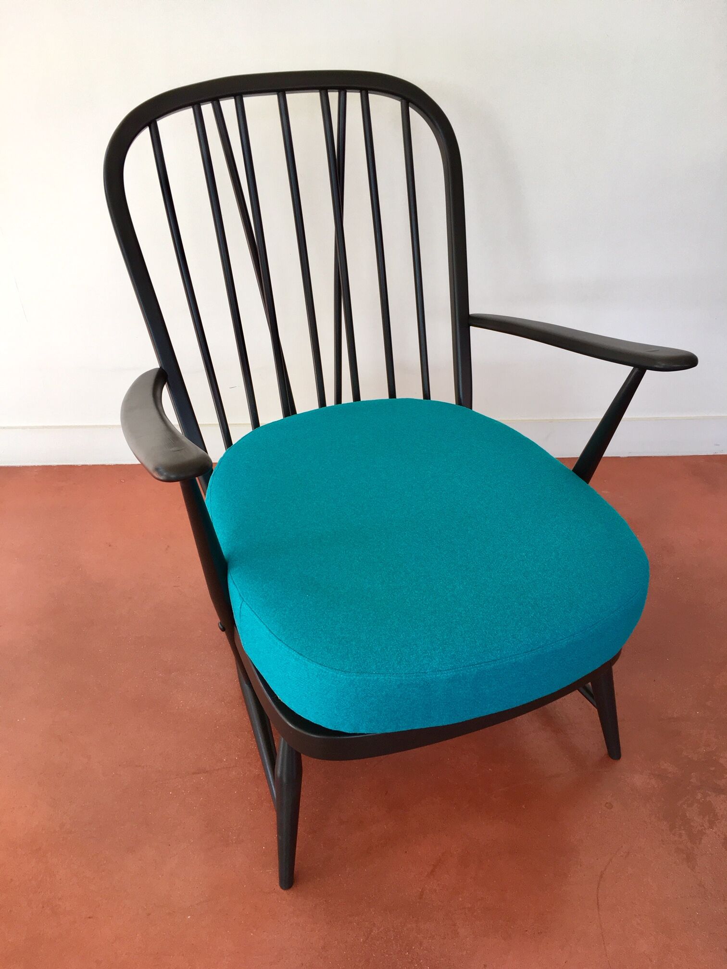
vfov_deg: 61.7
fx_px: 812
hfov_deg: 48.2
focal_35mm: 29
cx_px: 364
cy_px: 484
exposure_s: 1/100
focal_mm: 4.15
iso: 40
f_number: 2.2
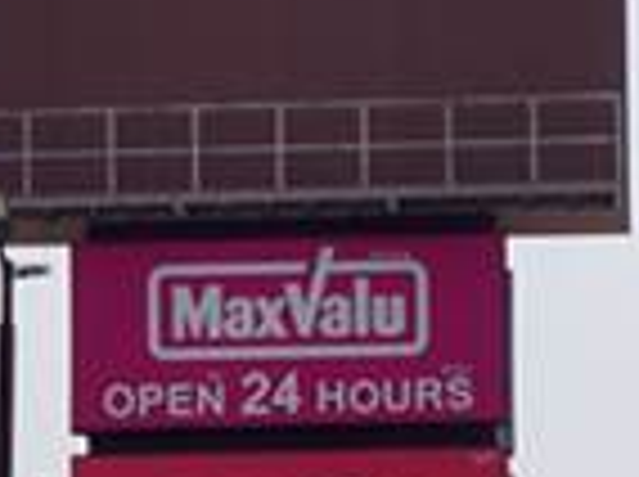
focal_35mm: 217
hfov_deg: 9.1
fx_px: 3999
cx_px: 540
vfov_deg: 6.6
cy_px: 920
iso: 160
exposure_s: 1/1000
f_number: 5.6
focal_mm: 14
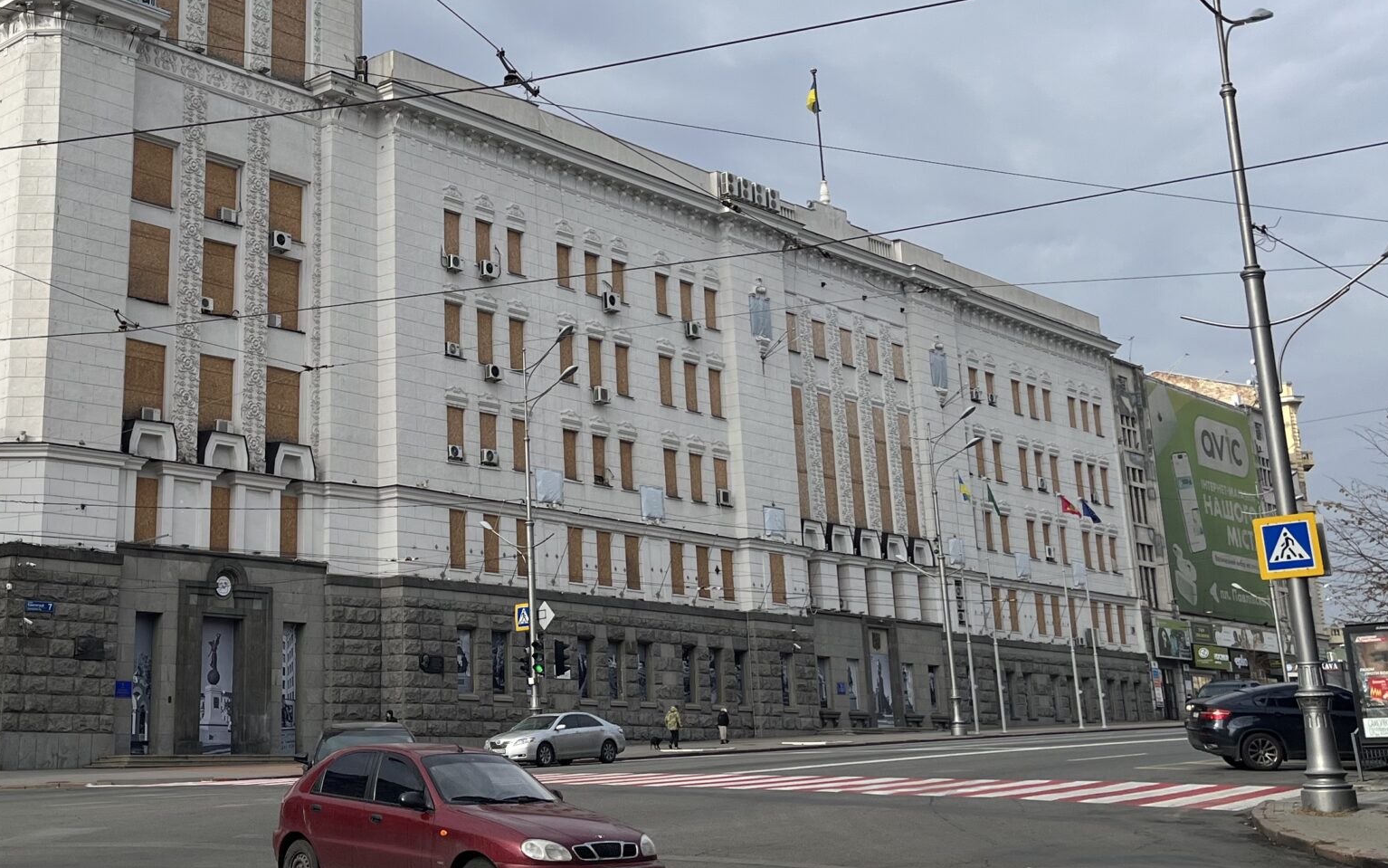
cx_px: 415
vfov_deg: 27.7
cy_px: 253
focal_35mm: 46
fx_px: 1740
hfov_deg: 42.6
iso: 50
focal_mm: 5.1
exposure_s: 1/3745
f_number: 1.6
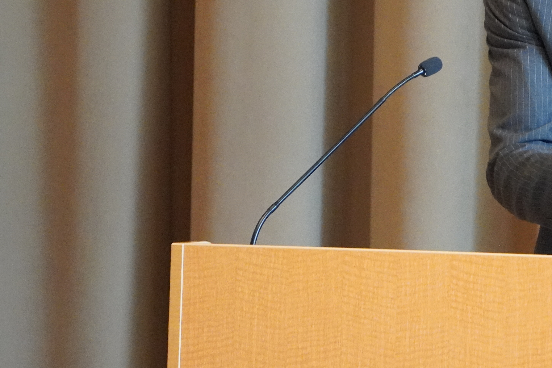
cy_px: 73
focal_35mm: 585
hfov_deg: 3.5
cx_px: 547
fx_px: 8969
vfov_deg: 2.4
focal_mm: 188
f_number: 6.3
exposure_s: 1/40
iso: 6400
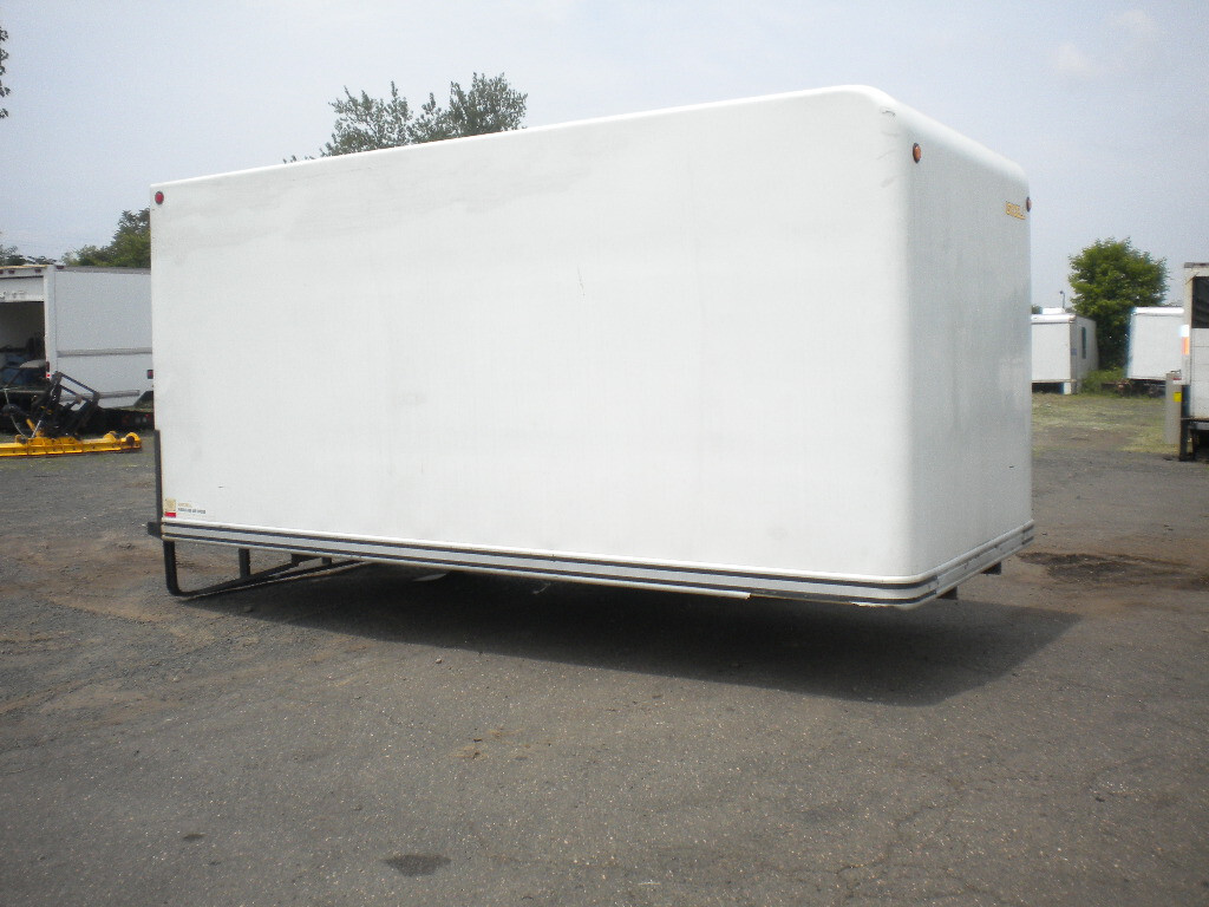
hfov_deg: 52.6
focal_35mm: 35
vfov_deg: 40.7
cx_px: 604
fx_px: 1222
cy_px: 454
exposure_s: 1/1000
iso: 113
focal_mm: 6.3
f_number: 4.6
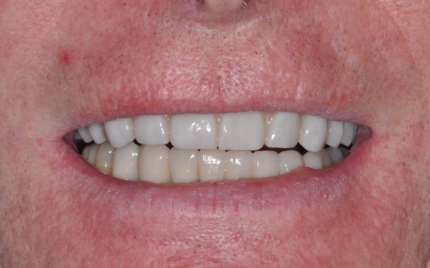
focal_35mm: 162
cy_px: 135
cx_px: 215
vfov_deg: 8.1
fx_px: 1892
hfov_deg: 13.0
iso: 160
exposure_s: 1/80
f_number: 29
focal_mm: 105
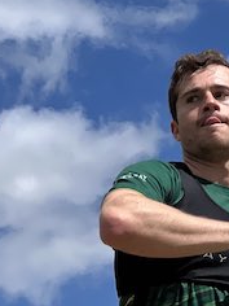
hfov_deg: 6.8
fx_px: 1923
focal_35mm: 218
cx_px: 150
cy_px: 408
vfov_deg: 8.9
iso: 32
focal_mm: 9
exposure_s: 1/1085
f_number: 2.8
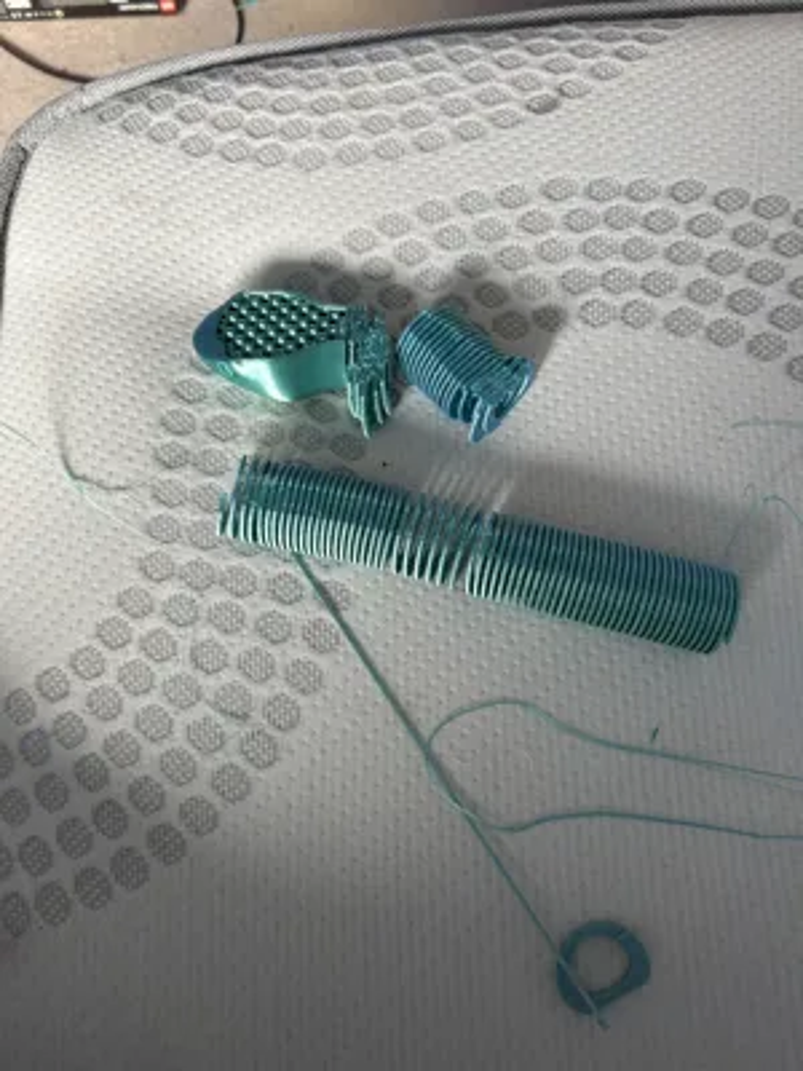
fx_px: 804
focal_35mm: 26
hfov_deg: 53.1
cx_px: 402
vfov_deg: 67.3
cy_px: 536
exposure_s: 1/121
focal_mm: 5.7
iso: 80
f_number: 1.5
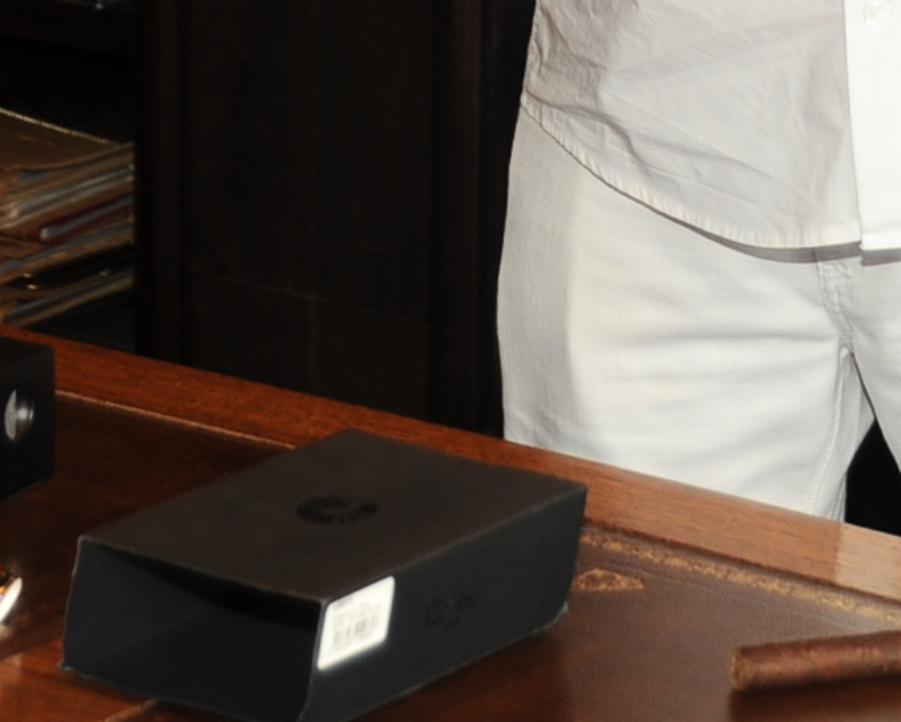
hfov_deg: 10.4
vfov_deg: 8.0
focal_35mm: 185
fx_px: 4935
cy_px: -625
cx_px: 751
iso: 400
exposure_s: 1/60
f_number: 5.6
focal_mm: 42
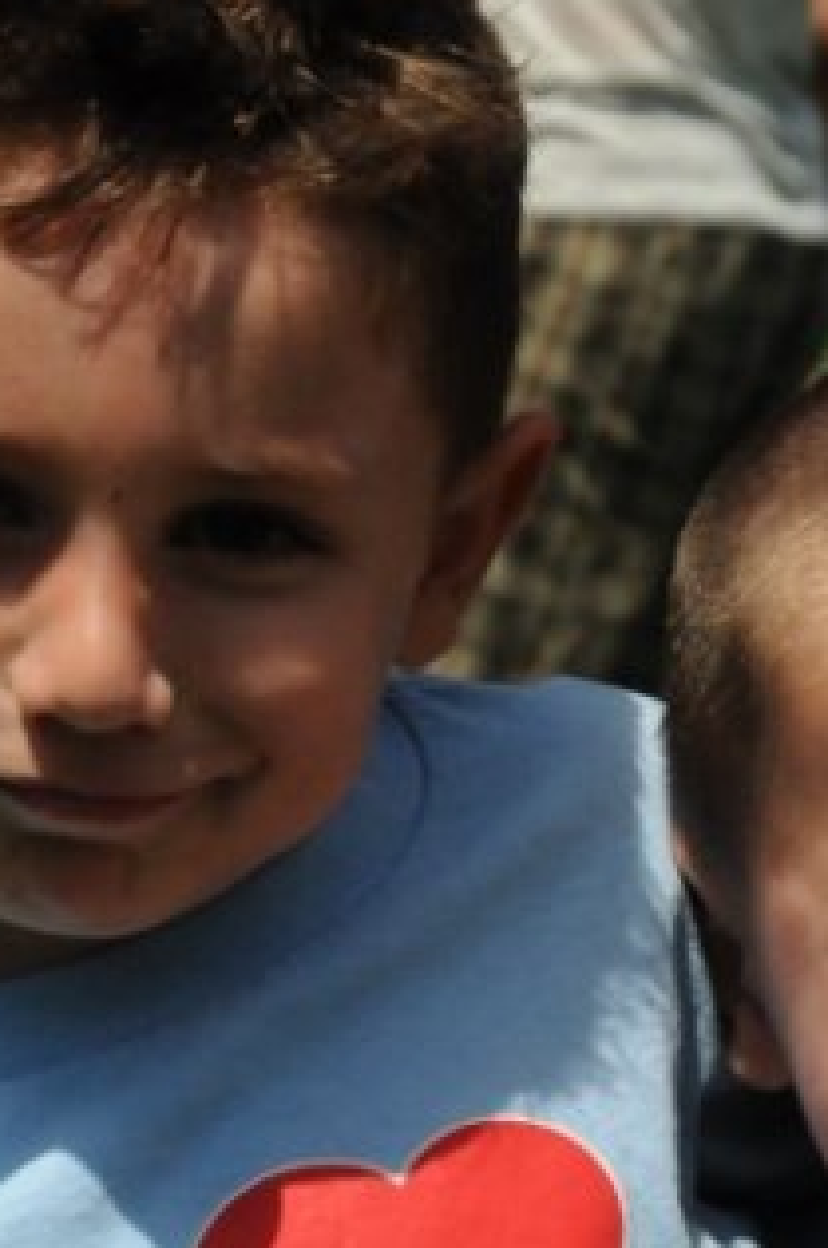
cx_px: 693
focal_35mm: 283
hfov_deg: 4.8
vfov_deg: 7.2
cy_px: 1454
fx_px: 9795
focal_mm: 58
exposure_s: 1/4000
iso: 1000
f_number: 8
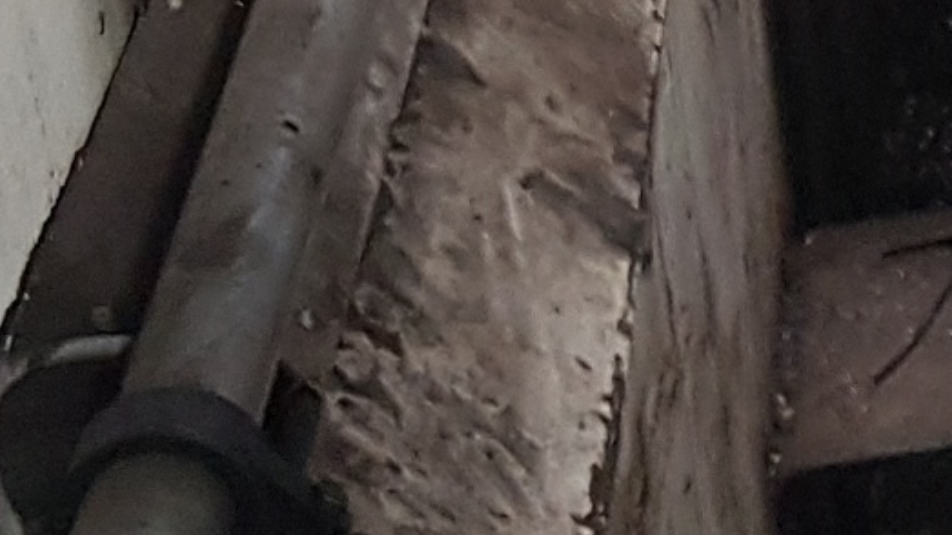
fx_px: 3937
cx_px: 2020
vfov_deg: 7.2
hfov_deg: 12.0
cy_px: -873
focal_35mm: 156
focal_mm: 4.2
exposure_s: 1/25
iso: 160
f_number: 1.7
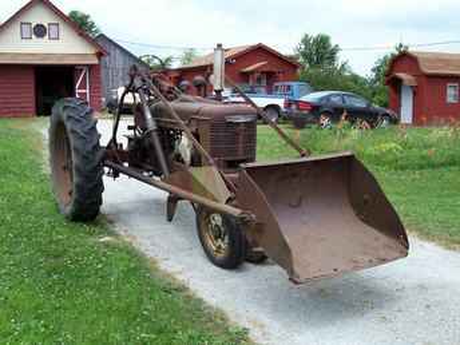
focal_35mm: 42
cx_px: 230
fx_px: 558
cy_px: 172
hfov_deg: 44.8
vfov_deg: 34.3
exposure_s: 1/758
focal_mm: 7
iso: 80
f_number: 2.9
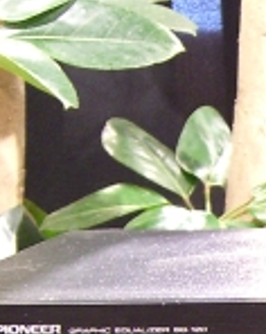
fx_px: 1913
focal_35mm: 194
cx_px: 532
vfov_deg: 9.7
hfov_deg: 7.6
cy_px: 467
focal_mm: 9.5
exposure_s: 1/2
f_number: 4.4
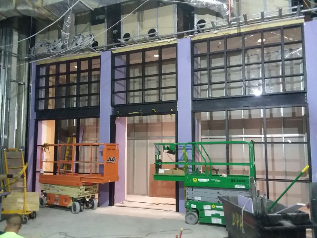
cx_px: 158
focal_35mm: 29
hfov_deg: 61.7
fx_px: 266
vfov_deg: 48.2
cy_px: 119
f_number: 1.9
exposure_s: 1/15
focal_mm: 2.47
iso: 250
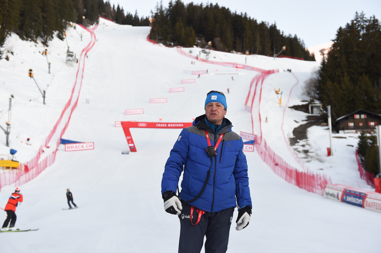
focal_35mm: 48
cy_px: 126
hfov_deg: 41.1
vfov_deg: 28.0
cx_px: 190
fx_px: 508
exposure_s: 1/400
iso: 1250
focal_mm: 48
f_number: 4.5
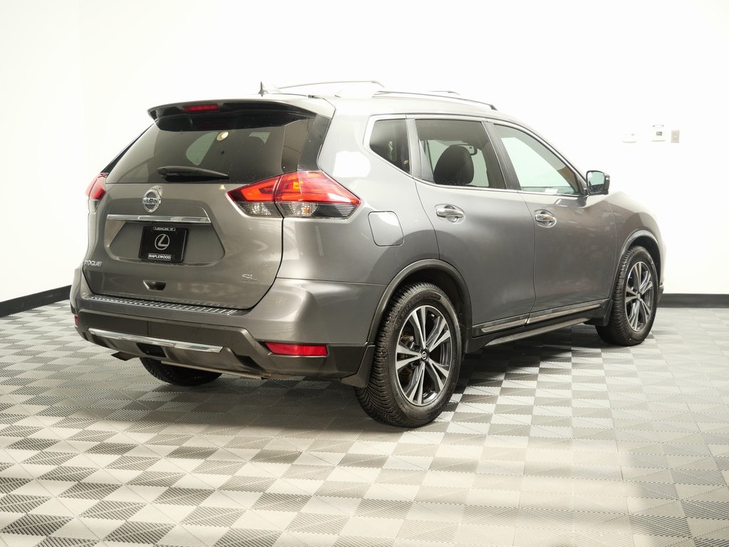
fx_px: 969
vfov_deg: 31.5
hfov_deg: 41.2
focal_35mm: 46
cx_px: 364
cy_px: 274
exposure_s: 1/200
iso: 400
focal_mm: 23
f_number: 5
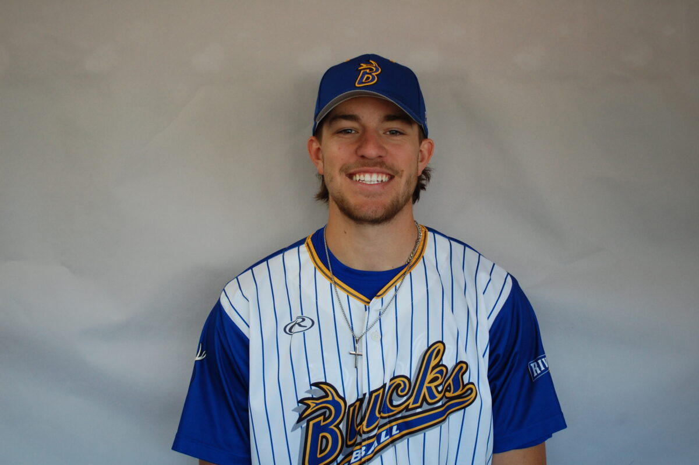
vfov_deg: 29.8
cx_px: 350
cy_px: 232
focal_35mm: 45
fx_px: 873
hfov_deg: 43.6
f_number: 4.8
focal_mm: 30
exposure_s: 1/60
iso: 400
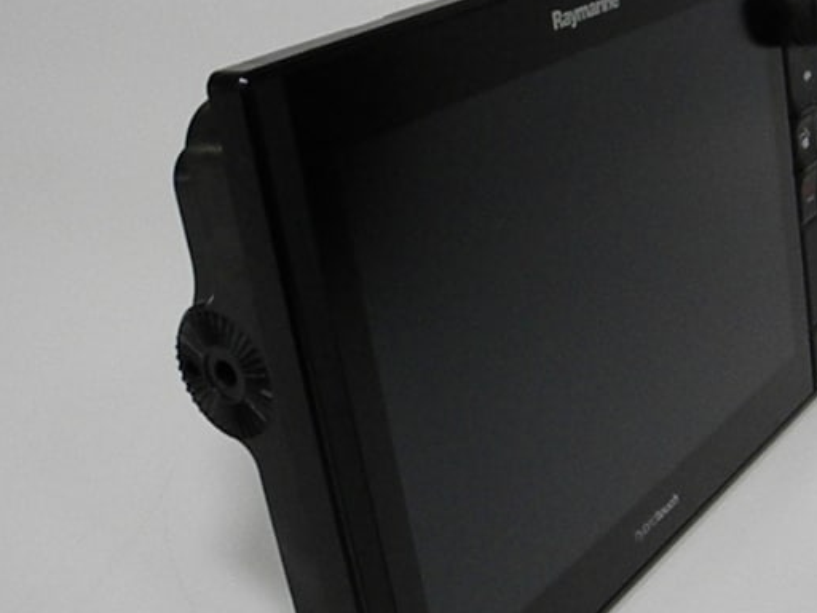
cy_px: 358
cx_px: 520
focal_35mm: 56
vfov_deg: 26.1
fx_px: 1322
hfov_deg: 34.1
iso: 720
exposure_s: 1/1000
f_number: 3.5
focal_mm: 5
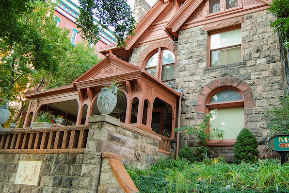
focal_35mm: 35
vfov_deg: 37.6
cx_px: 169
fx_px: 281
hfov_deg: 54.2
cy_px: 75
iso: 400
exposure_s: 1/60
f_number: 4
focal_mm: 18
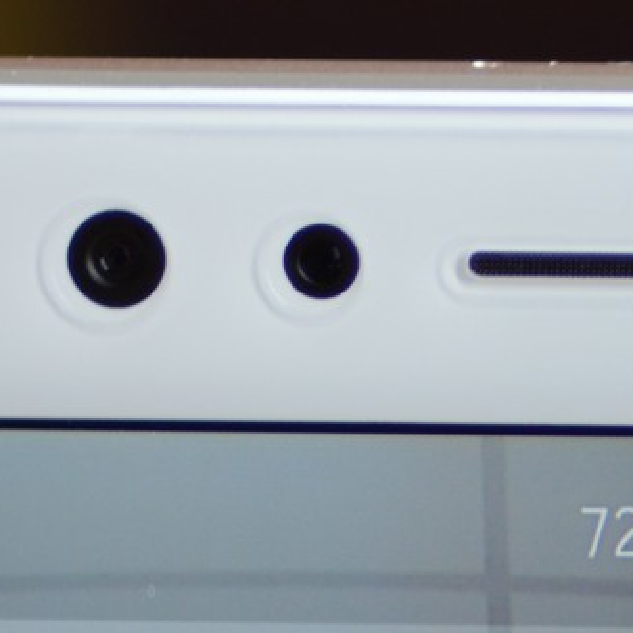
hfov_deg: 1.4
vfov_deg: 1.4
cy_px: 567
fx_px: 25861
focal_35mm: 1250
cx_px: 324
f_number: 5.3
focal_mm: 270
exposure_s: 1/100
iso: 500
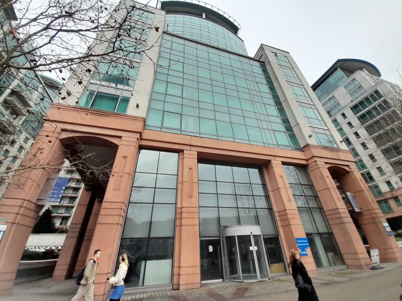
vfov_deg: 89.9
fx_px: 151
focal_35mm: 13
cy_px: 150
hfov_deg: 106.2
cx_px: 201
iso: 40
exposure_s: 1/349
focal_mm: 1.13
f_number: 2.2
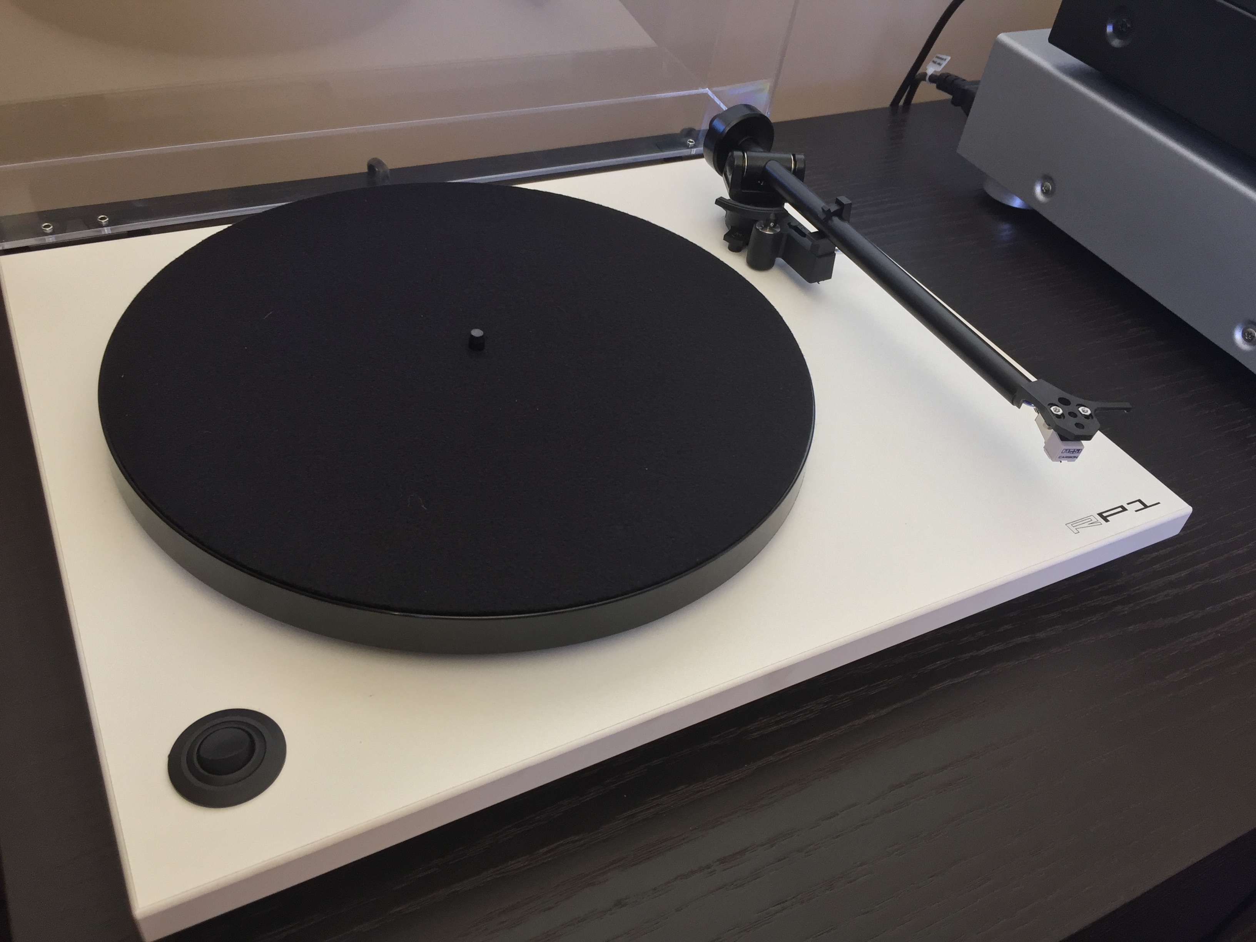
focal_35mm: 29
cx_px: 628
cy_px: 471
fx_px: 1052
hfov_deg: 61.7
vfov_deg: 48.2
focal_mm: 4.15
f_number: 2.2
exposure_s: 1/33
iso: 80
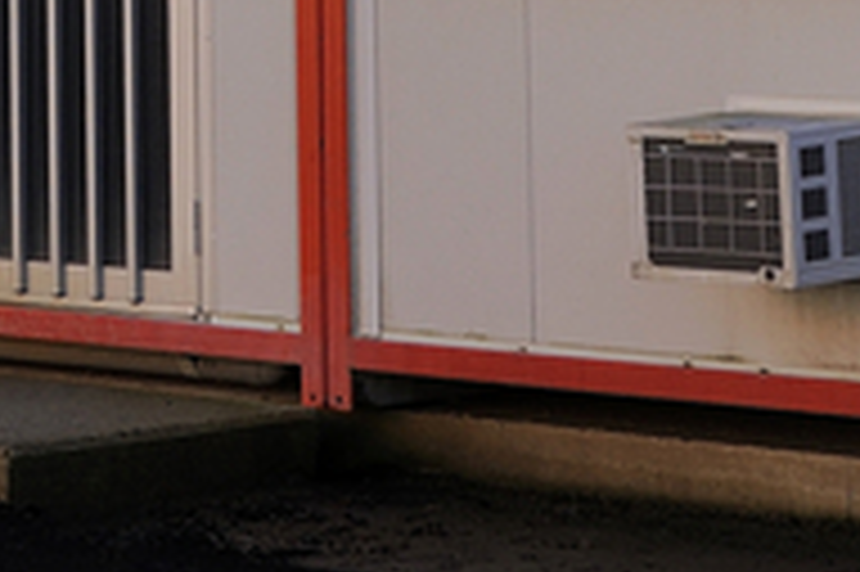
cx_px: -194
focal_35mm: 220
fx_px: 5251
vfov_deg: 5.9
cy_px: -881
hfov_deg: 9.2
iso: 200
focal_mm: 42
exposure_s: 1/250
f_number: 10
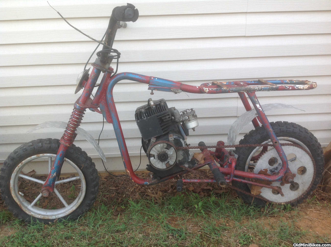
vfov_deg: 40.6
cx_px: 166
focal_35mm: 35
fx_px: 334
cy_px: 124
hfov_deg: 52.7
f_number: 2.4
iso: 50
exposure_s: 1/142
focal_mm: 4.28
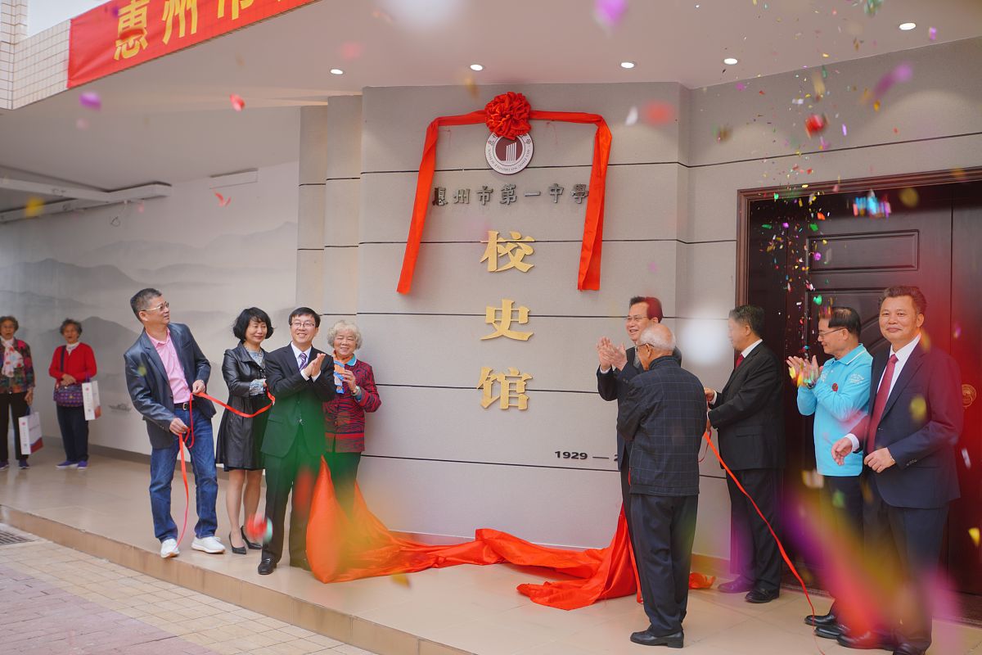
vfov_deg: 37.9
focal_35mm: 35
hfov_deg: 54.4
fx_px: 955
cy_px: 328
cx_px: 491
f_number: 2.8
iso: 200
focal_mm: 35
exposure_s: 1/125
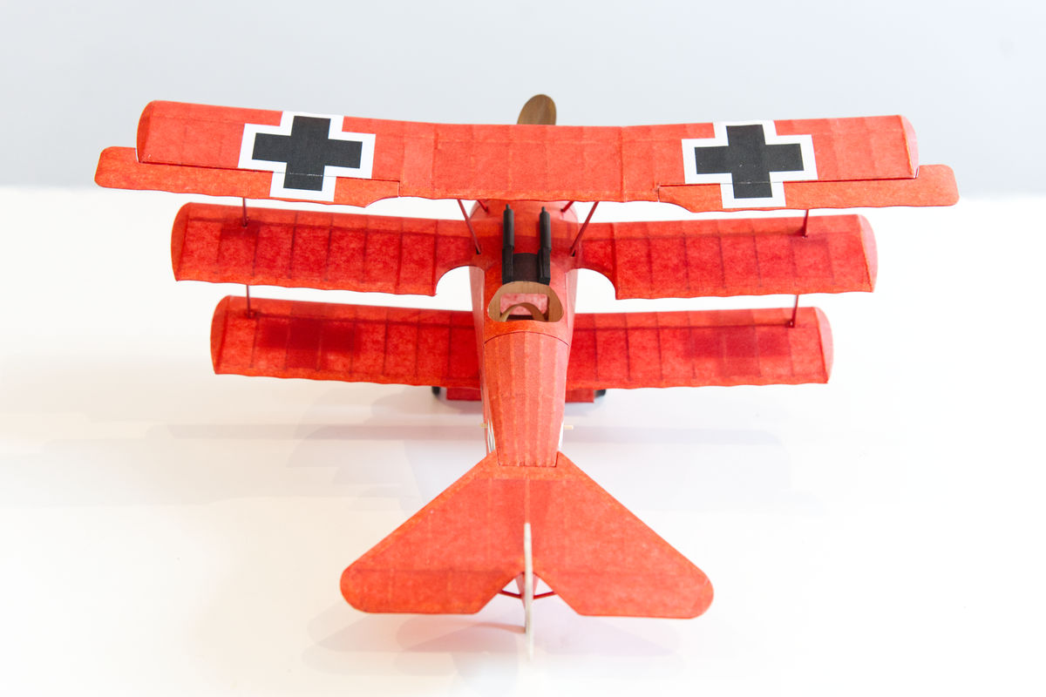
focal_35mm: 55
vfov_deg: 24.6
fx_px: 1598
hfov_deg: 36.2
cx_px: 523
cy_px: 348
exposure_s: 1/100
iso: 2500
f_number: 5
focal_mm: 55
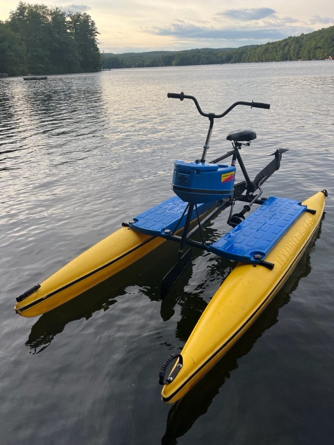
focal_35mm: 26
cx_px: 167
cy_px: 222
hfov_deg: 53.1
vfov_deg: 67.3
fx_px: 334
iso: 50
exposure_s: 1/486
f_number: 1.5
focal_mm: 5.7
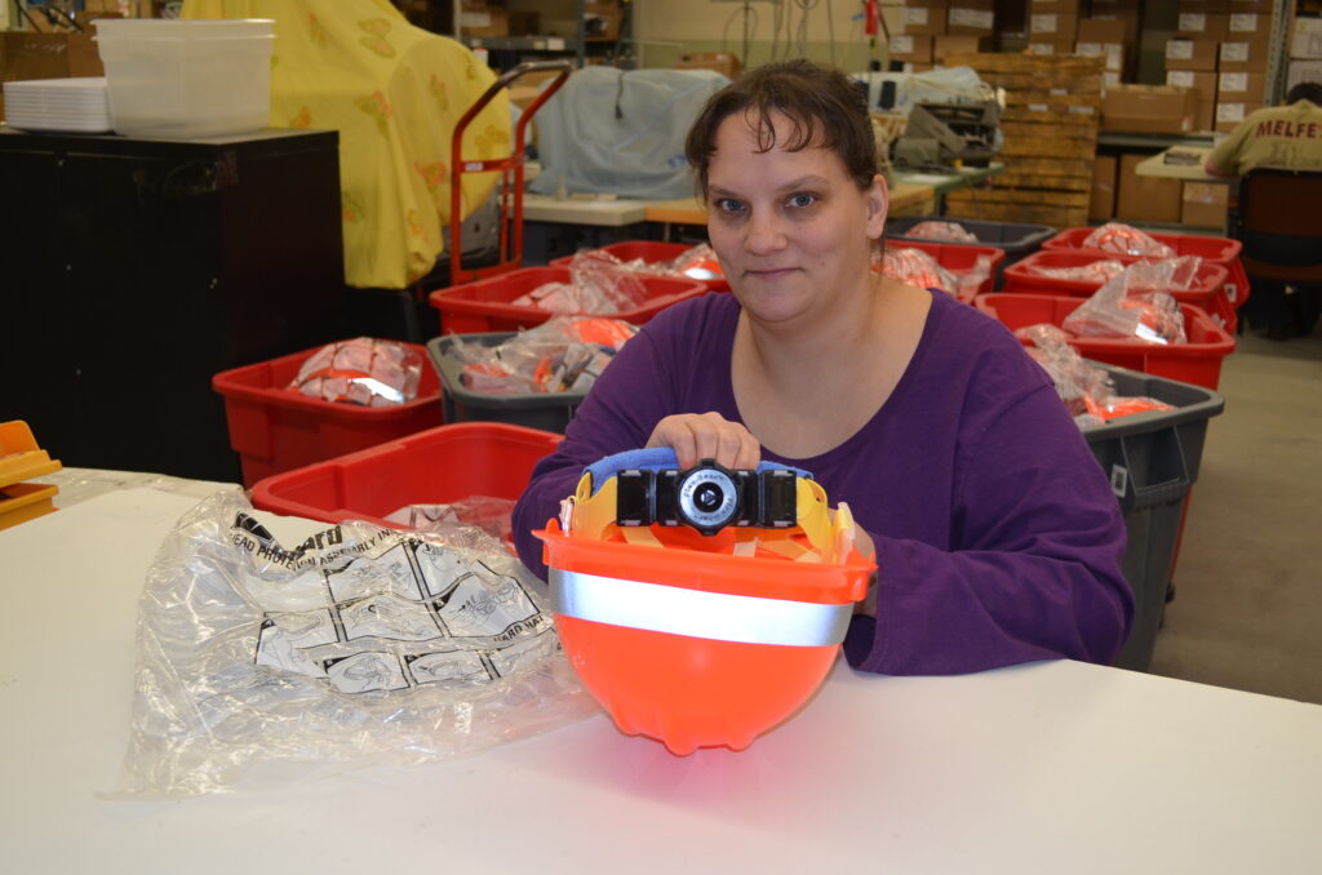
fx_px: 1429
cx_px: 661
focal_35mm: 39
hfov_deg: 49.6
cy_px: 438
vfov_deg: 34.1
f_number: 4.2
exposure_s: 1/60
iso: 400
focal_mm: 26
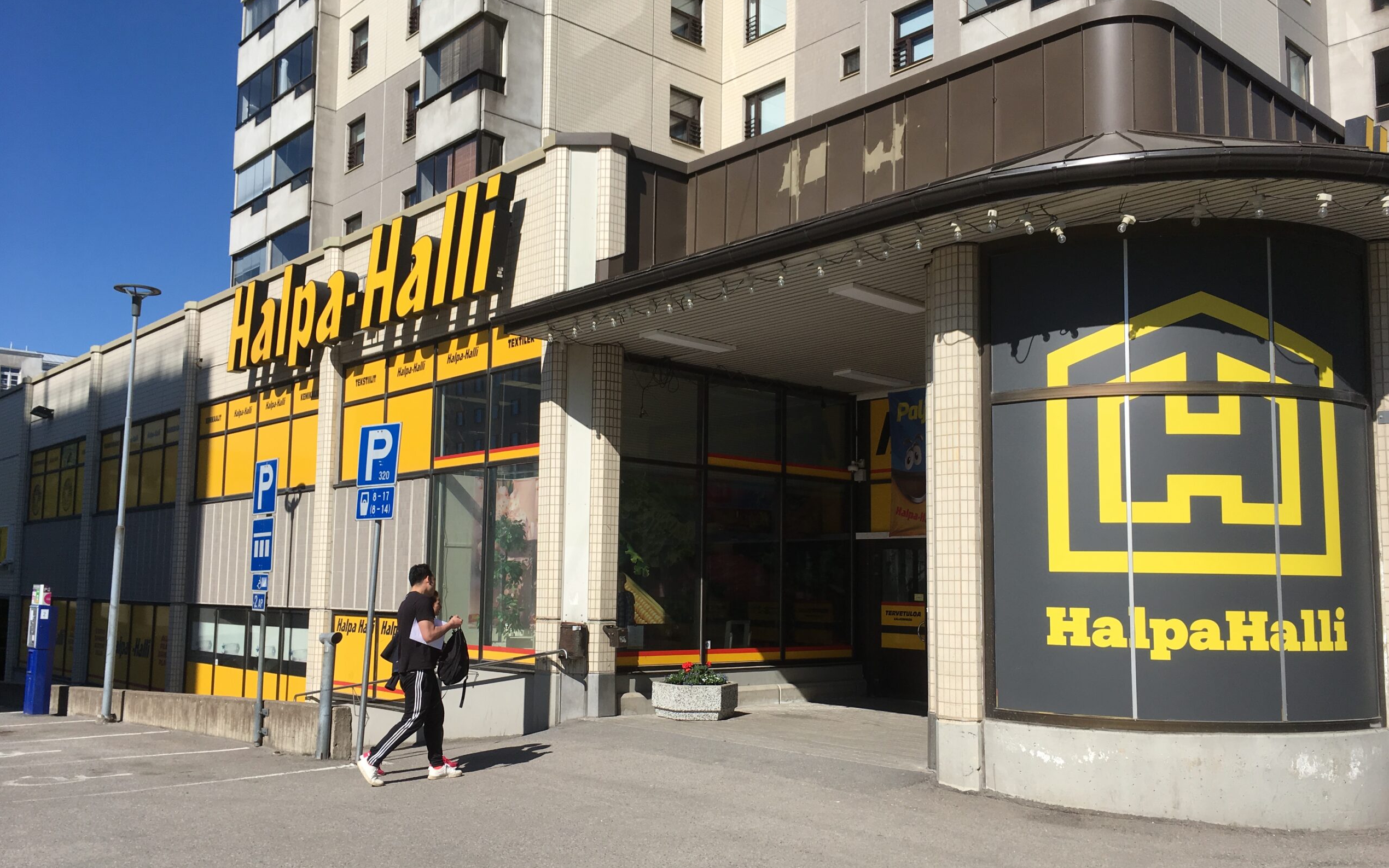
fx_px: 1174
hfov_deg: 61.2
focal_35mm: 31
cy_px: 469
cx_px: 699
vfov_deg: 40.6
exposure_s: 1/2262
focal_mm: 4.15
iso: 25
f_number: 2.2
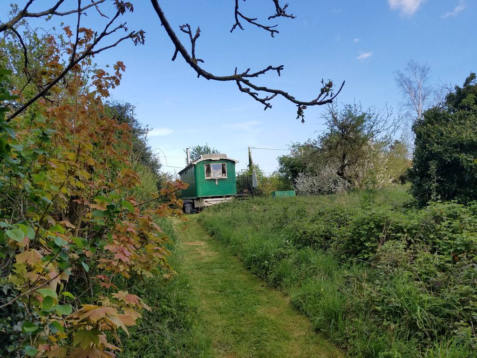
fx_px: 358
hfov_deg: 67.3
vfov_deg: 53.1
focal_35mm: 26
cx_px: 238
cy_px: 179
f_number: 1.7
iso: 50
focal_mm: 4.2
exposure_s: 1/900
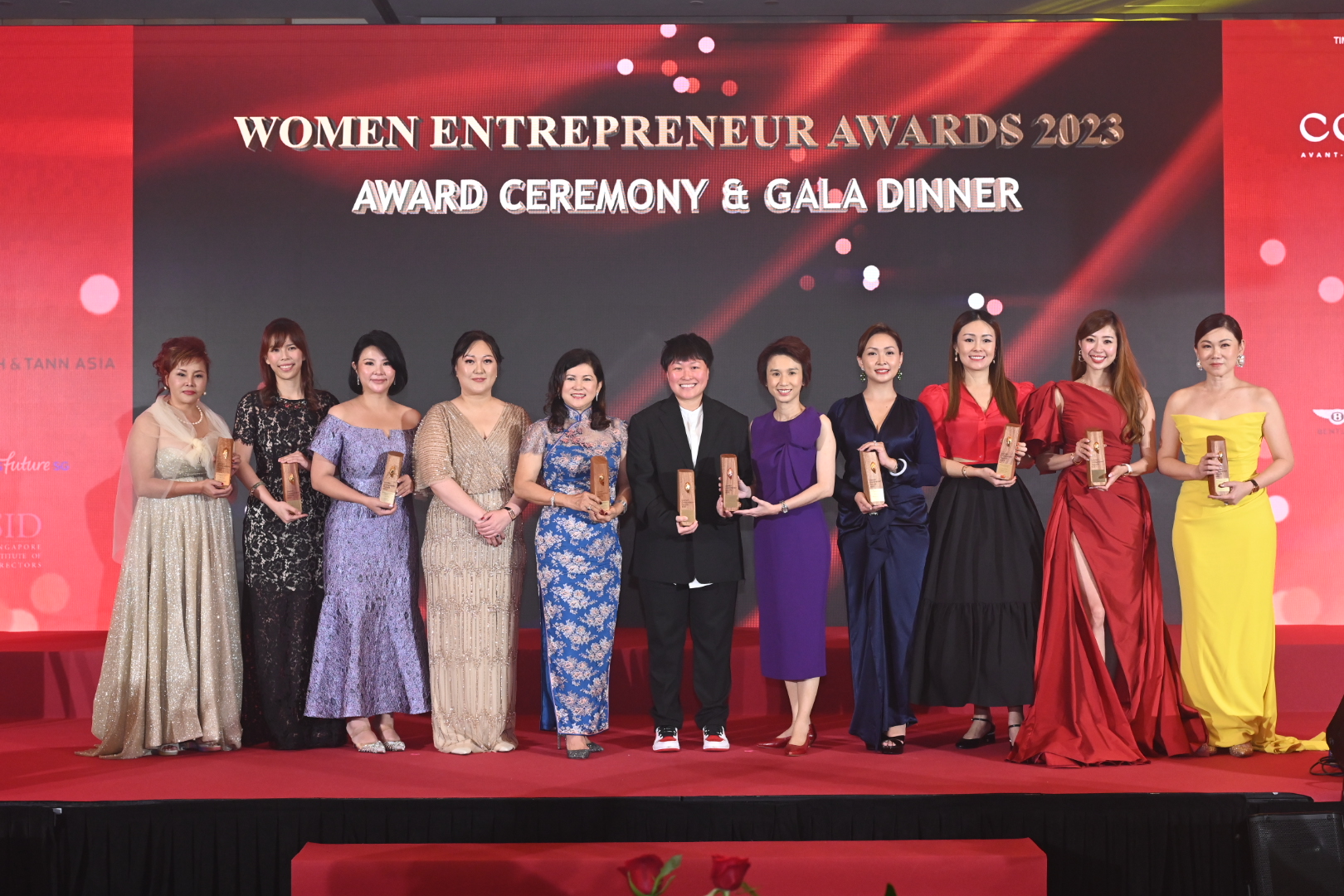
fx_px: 1829
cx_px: 672
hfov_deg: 40.3
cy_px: 448
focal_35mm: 49
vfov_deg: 27.5
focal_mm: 49
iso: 2500
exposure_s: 1/50
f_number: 8
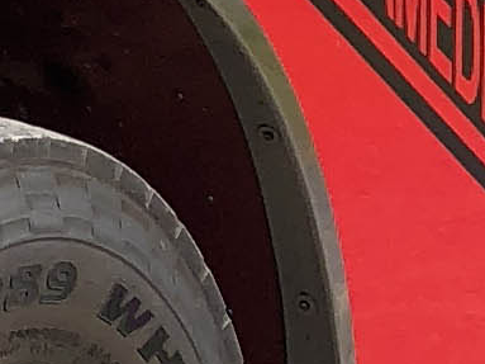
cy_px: -320
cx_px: -1236
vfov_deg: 5.0
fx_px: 4132
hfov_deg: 6.0
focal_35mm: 295
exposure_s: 1/1171
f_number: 1.8
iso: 20
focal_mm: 4
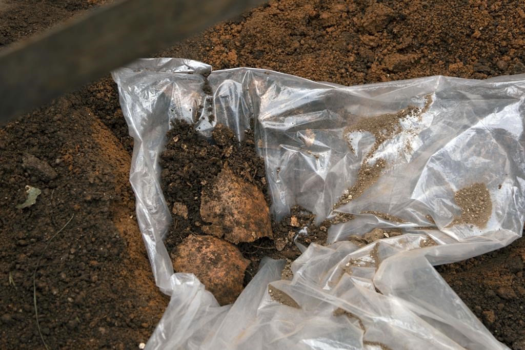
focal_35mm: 75
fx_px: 1094
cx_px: 262
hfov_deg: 27.0
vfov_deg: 18.2
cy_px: 175
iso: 80
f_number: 4
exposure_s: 1/200
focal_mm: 50
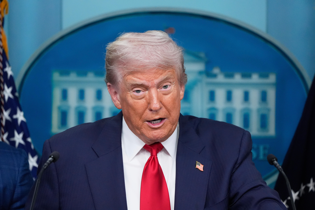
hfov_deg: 5.4
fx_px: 3316
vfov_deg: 3.6
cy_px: 105
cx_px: 158
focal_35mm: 379
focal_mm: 379
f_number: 5.6
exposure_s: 1/500
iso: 4000
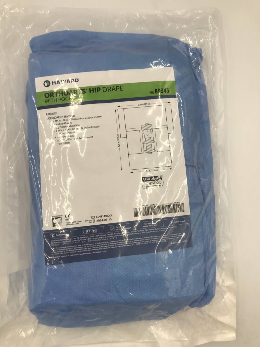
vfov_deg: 63.4
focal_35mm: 28
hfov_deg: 49.8
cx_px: 130
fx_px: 280
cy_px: 174
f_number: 1.8
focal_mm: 3.99
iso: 25
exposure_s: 1/120
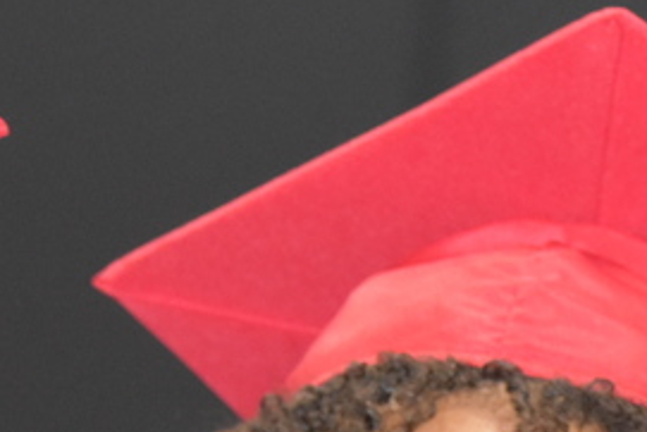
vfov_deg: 2.6
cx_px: 36
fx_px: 9368
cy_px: 767
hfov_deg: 4.0
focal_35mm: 521
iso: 2800
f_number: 4
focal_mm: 92
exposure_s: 1/60
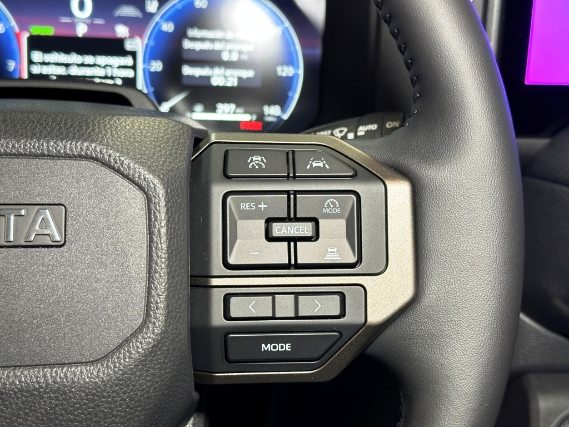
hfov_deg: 39.7
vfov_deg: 30.3
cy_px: 214
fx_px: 789
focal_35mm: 48
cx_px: 284
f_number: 1.78
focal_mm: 6.86
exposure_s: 1/40
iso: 250
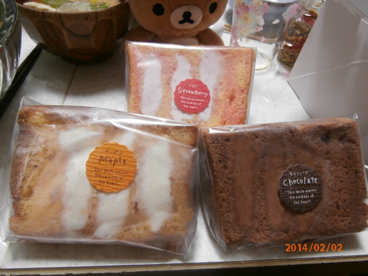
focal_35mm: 24
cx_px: 184
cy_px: 138
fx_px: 255
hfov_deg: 71.6
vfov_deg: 56.8
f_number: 3
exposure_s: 1/10
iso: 200
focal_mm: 4.2
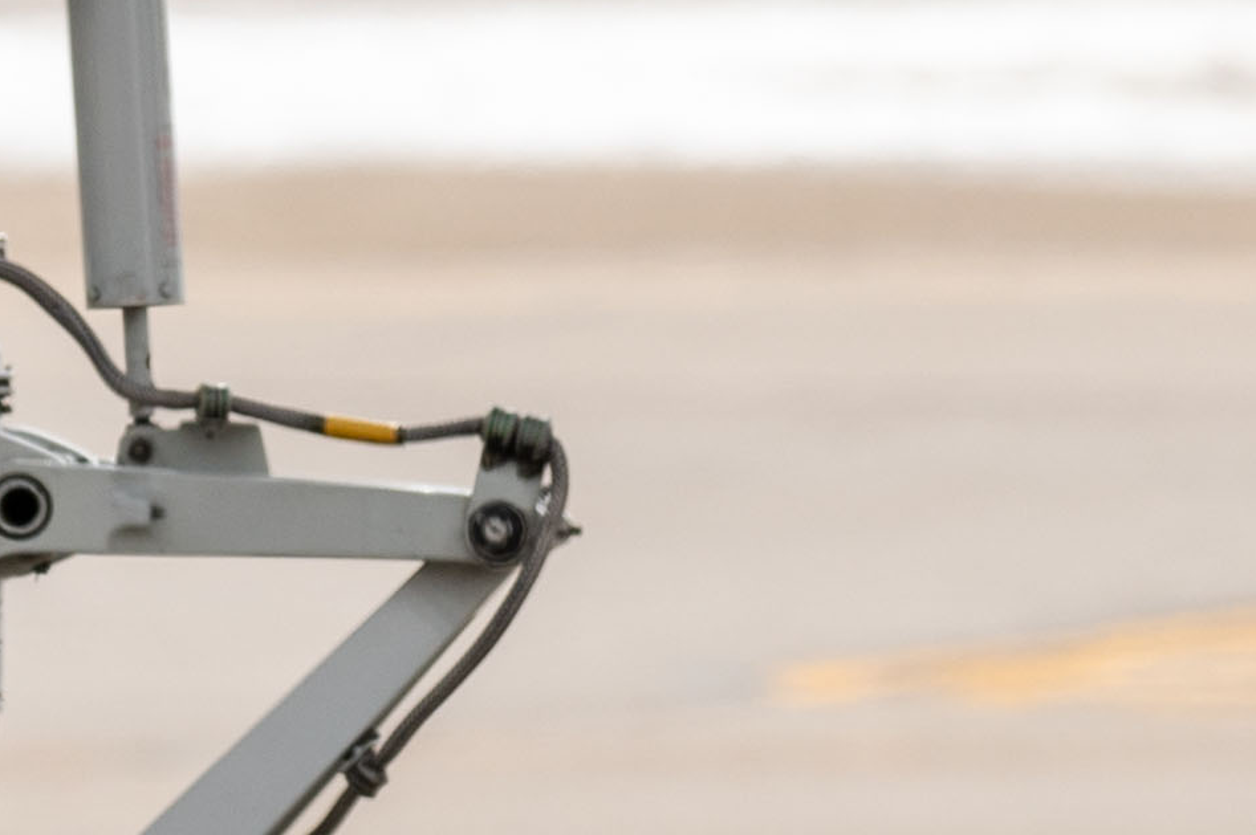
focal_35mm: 1910
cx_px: -1224
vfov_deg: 0.7
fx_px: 66589
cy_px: 610
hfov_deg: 1.1
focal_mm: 300
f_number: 8
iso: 200
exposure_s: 1/640
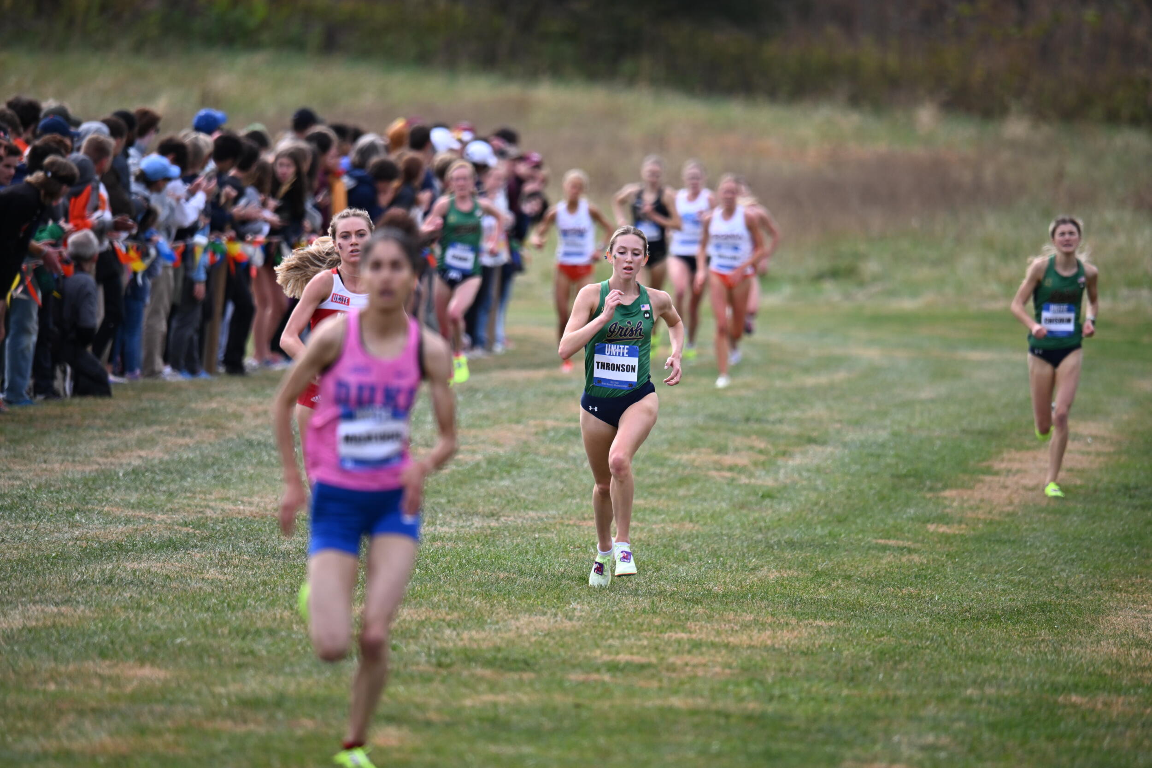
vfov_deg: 2.8
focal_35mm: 500
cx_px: 576
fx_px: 16000
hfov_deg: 4.1
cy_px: 384
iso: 560
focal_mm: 500
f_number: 6.3
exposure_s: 1/1000
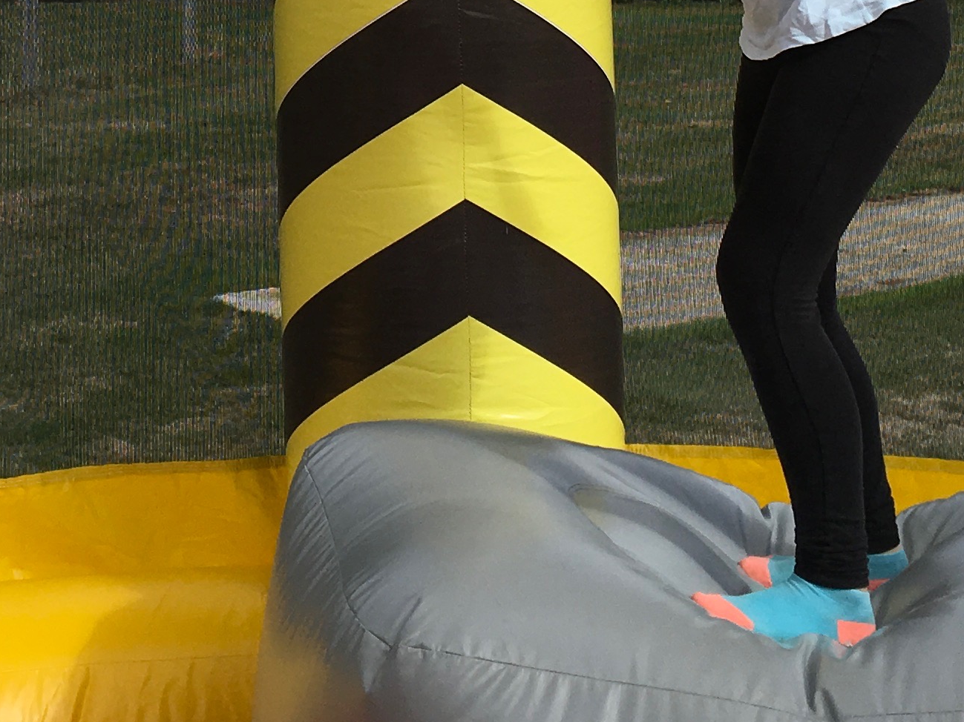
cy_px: -282
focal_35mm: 90
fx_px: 2506
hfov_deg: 21.5
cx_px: 216
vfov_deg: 15.4
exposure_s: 1/1183
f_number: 2.2
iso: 25
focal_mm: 4.15
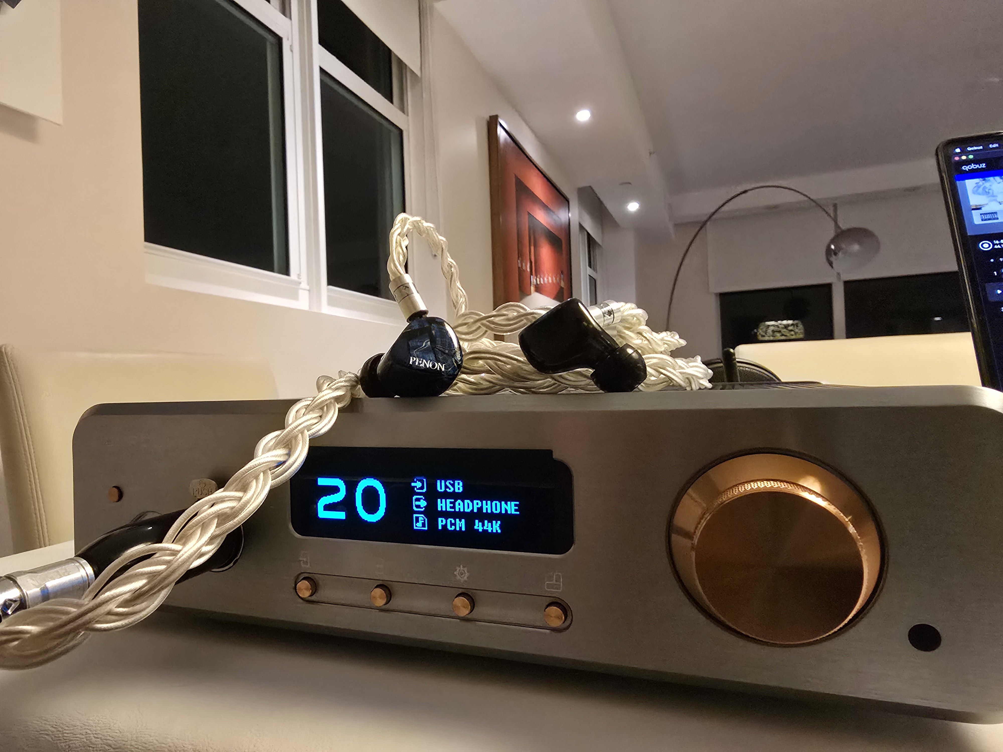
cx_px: 502
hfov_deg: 106.2
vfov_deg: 89.9
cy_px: 376
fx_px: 377
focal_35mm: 13
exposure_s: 1/60
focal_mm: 2.2
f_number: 2.2
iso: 800
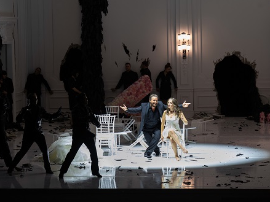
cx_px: 137
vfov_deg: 11.8
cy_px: 102
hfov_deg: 15.6
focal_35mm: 126
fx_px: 983
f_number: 5
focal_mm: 115
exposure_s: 1/200
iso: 800
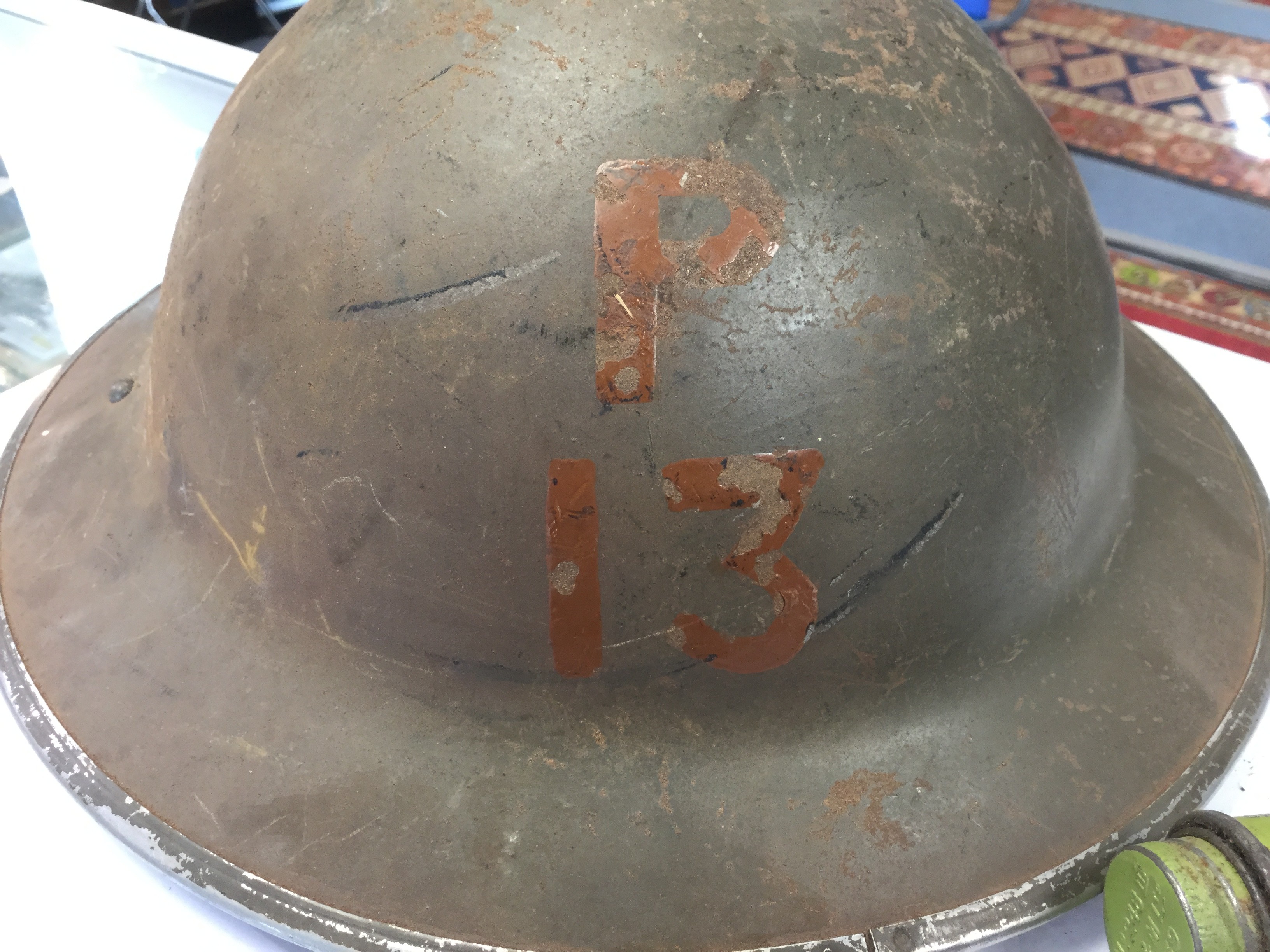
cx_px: 635
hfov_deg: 58.4
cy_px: 476
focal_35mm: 31
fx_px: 1137
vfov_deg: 45.4
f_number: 2.4
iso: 100
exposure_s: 1/33
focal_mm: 3.3
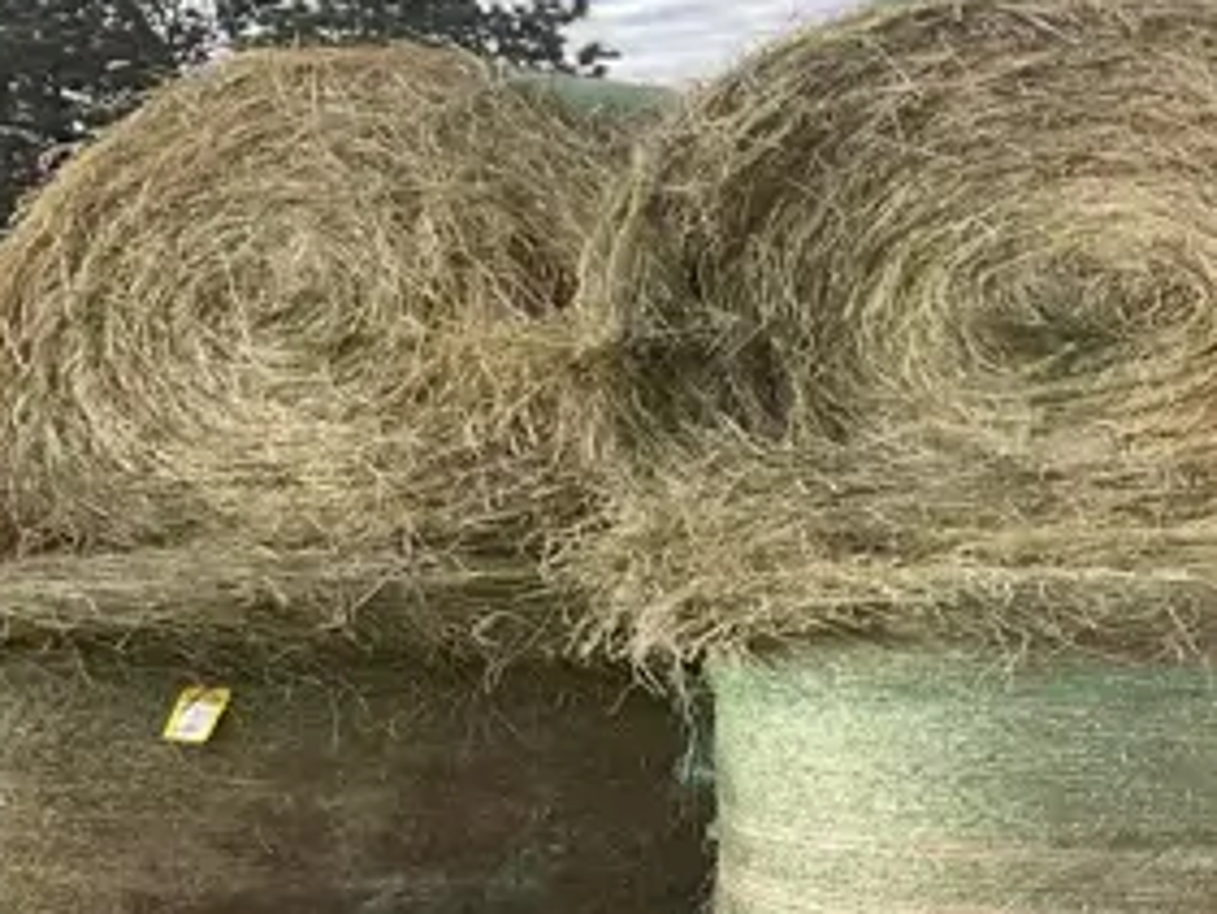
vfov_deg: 22.1
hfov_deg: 26.8
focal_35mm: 66
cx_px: 1360
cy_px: 684
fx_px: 2321
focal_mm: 3
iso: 25
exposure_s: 1/709
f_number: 1.8
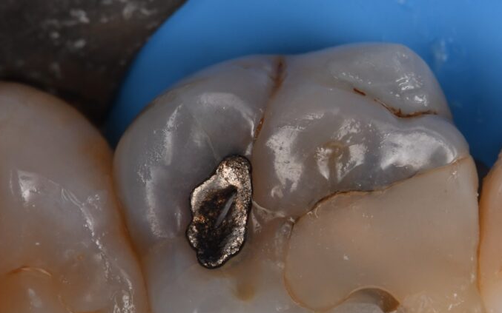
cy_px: 229
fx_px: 3311
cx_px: 362
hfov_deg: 8.7
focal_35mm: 242
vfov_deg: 5.4
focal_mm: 105
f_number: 32
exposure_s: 1/160
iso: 200
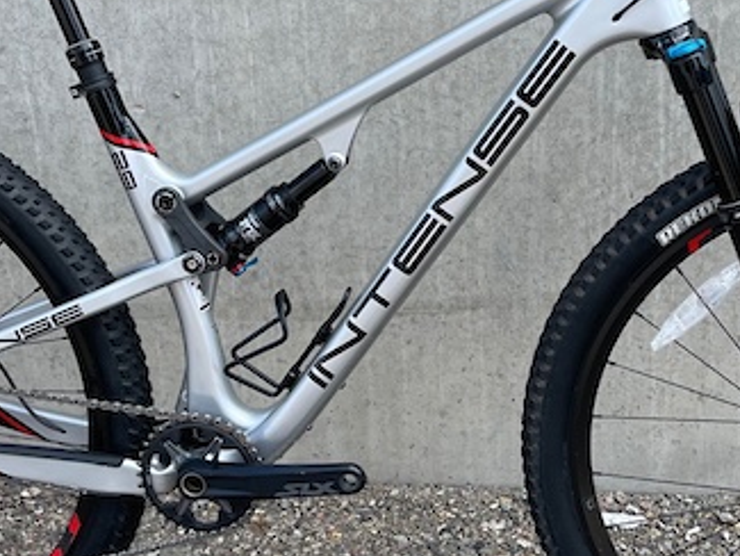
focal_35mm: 64
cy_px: 248
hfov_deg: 30.2
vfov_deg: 22.9
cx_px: 428
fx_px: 1369
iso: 32
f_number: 1.6
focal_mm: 5.1
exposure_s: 1/894
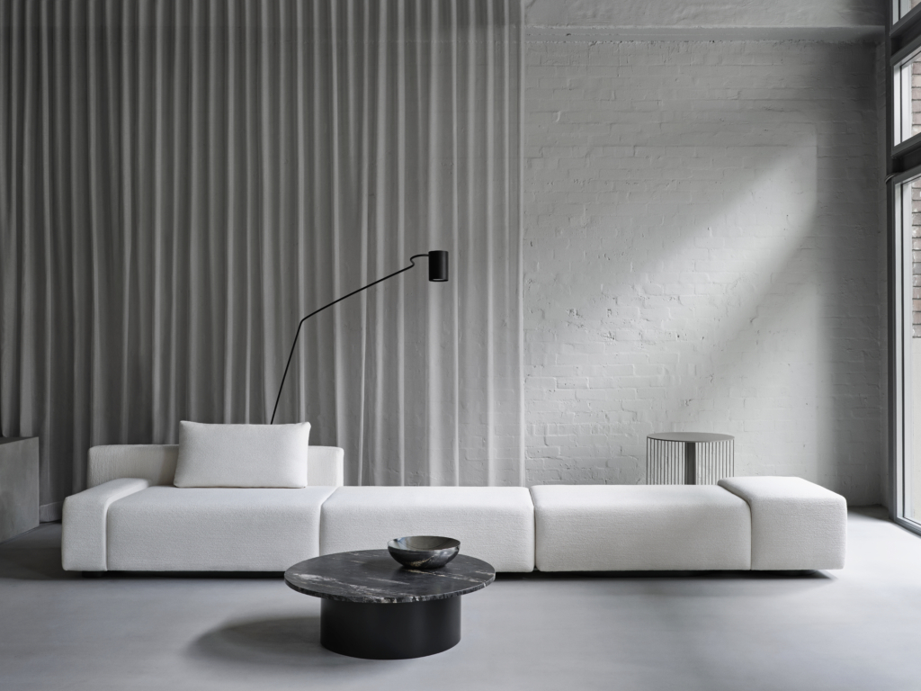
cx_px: 460
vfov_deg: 39.7
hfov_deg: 51.4
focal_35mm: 36
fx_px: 958
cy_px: 346
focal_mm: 45
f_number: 13
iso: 100
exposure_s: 1.3
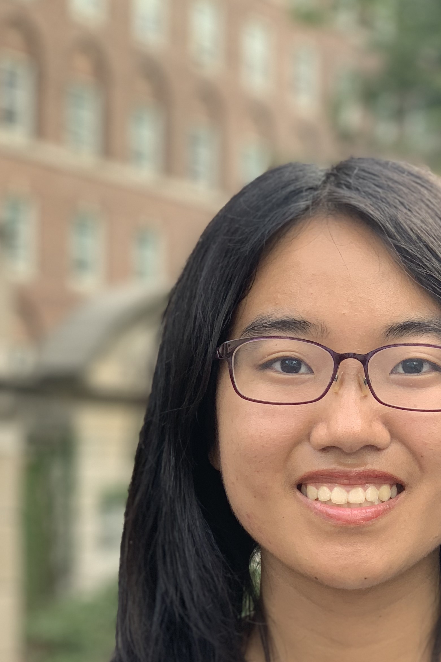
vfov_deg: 21.6
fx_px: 1709
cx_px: 377
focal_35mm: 93
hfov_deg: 14.6
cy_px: 551
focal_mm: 6
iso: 50
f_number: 2.4
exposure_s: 1/122
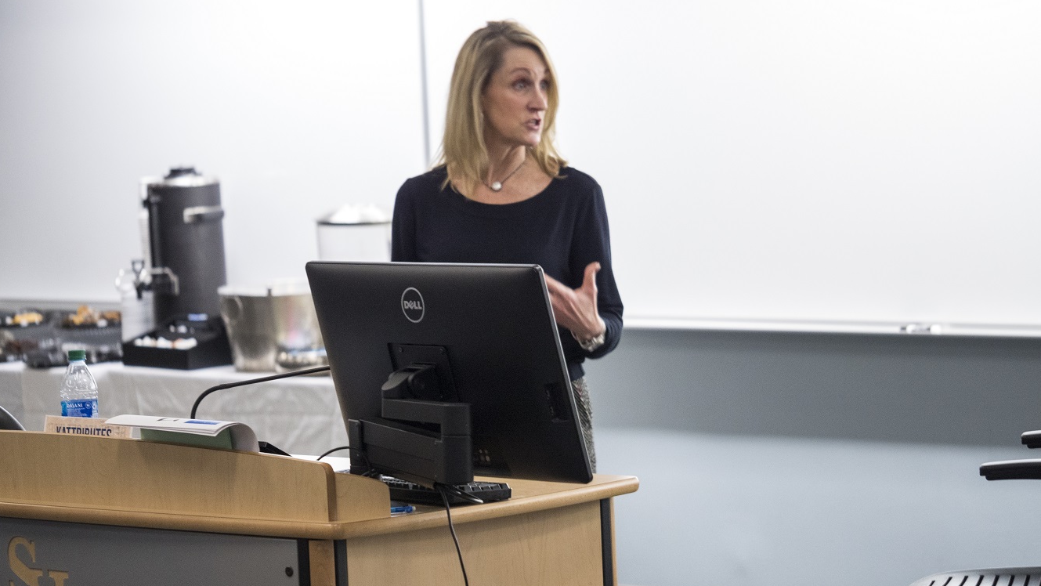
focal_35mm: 153
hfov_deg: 14.1
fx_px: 4224
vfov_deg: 7.9
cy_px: 321
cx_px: 520
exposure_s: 1/50
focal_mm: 70
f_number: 2.8
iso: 1600
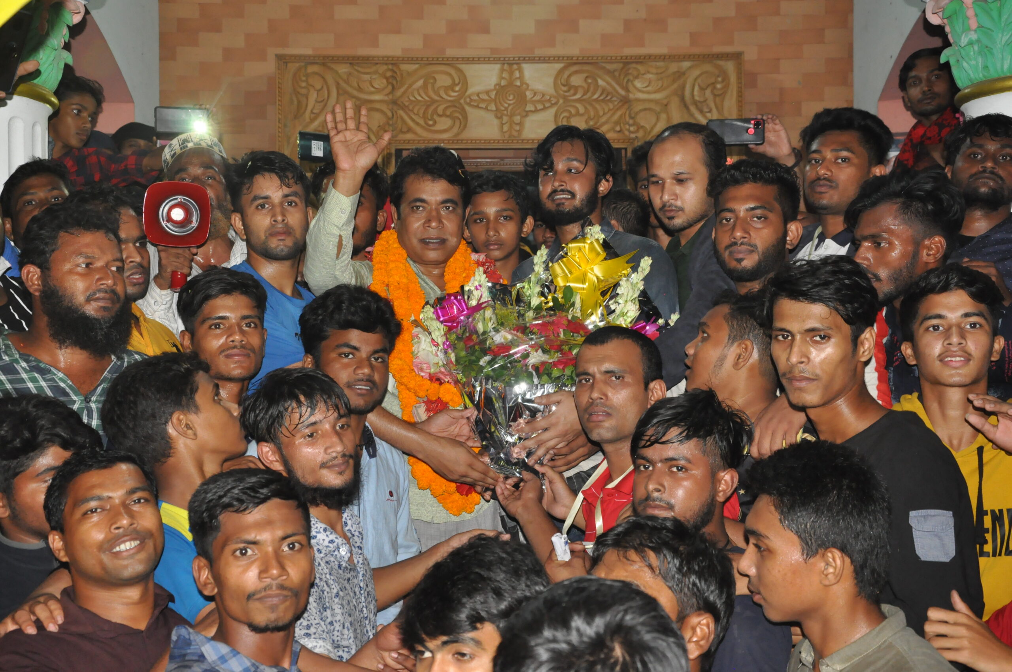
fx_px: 1348
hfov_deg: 41.2
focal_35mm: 48
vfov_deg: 28.0
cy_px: 336
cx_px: 506
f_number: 4.5
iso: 1600
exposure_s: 1/60
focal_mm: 32
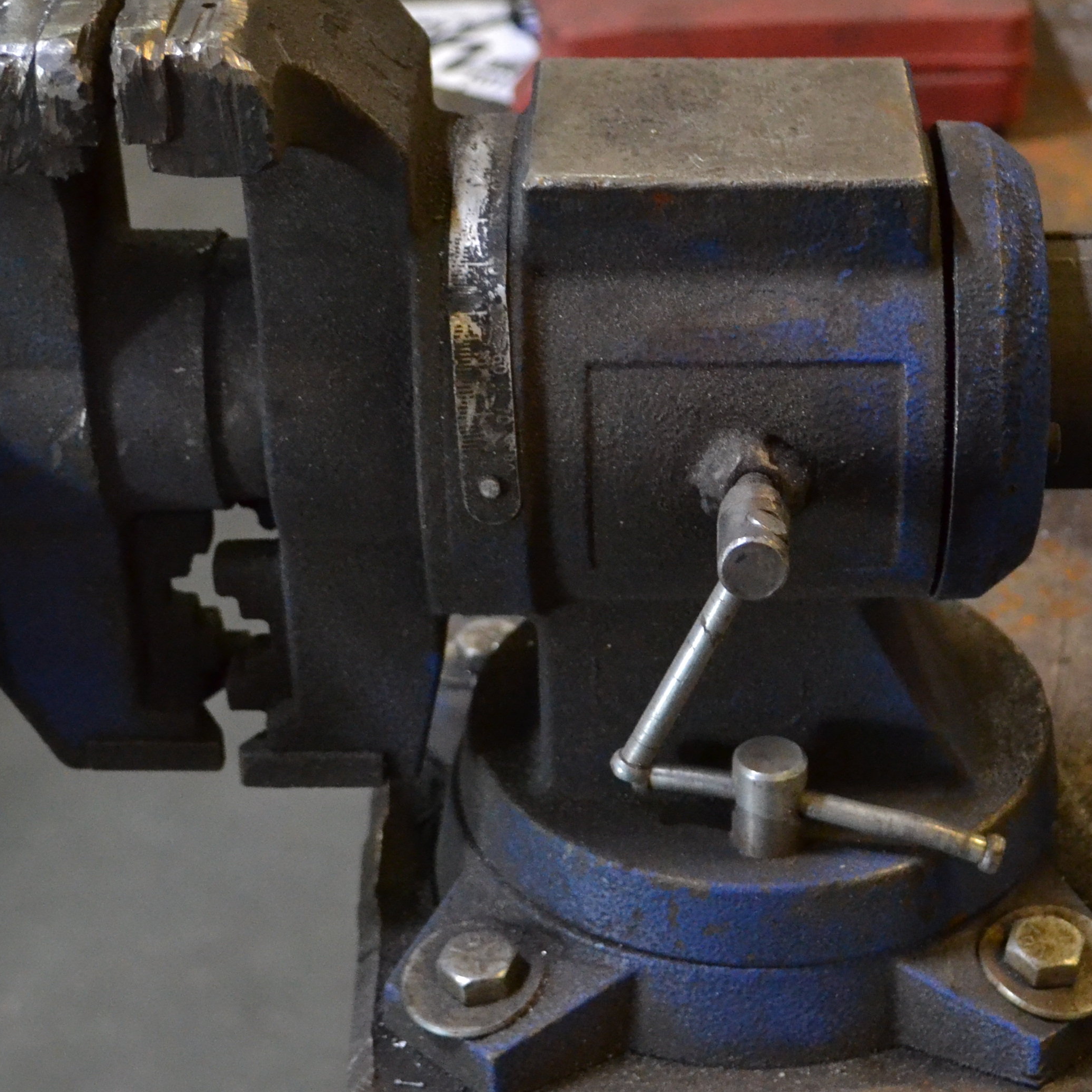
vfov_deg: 23.4
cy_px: 531
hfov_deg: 23.3
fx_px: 2641
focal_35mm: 74
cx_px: 702
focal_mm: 26
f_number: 4.2
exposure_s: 1/60
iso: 2500
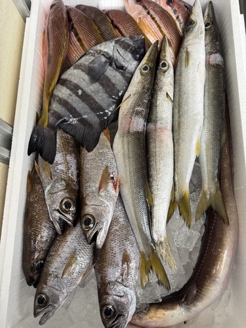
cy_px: 164
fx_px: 227
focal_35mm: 24
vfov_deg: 71.6
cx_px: 123
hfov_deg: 56.8
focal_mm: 6.76
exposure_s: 1/102
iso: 200
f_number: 1.78
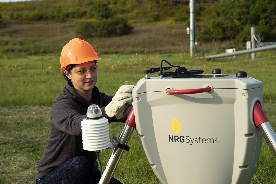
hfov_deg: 28.8
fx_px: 537
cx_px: 138
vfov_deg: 19.5
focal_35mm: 70
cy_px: 92
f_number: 7.1
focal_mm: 70
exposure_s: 1/200
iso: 125
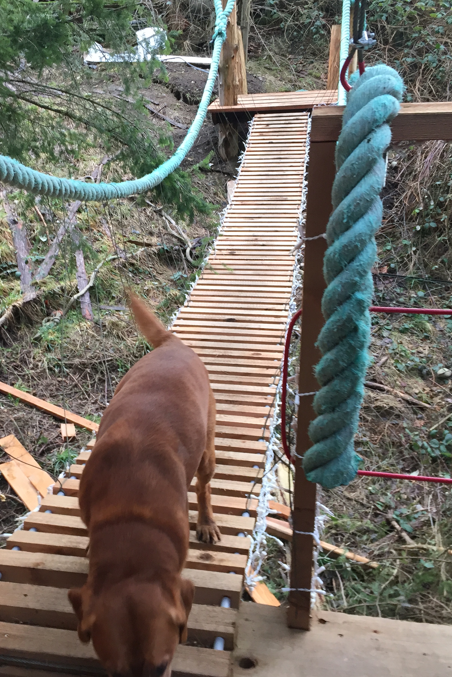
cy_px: 344
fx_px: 772
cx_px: 132
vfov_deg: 47.4
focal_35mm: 41
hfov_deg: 32.2
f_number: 2.2
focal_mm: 4.15
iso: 32
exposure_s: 1/40
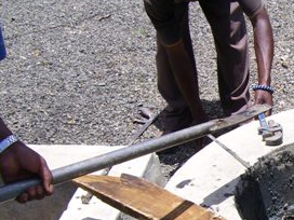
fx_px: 739
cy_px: 165
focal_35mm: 87
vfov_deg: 16.9
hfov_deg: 21.2
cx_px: 339
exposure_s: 1/350
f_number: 4.8
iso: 80
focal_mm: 6
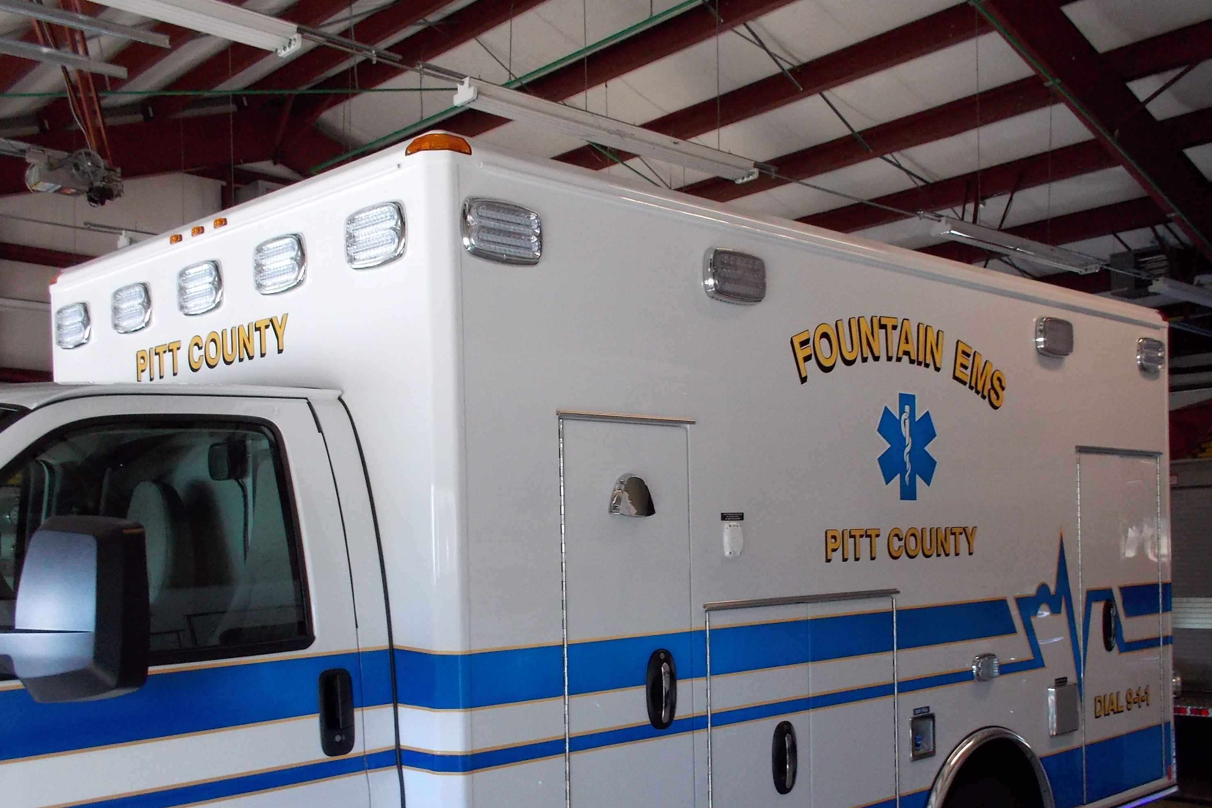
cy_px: 530
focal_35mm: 37
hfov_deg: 51.8
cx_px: 648
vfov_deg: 35.6
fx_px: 1246
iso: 200
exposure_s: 1/30
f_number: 3.3
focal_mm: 4.1
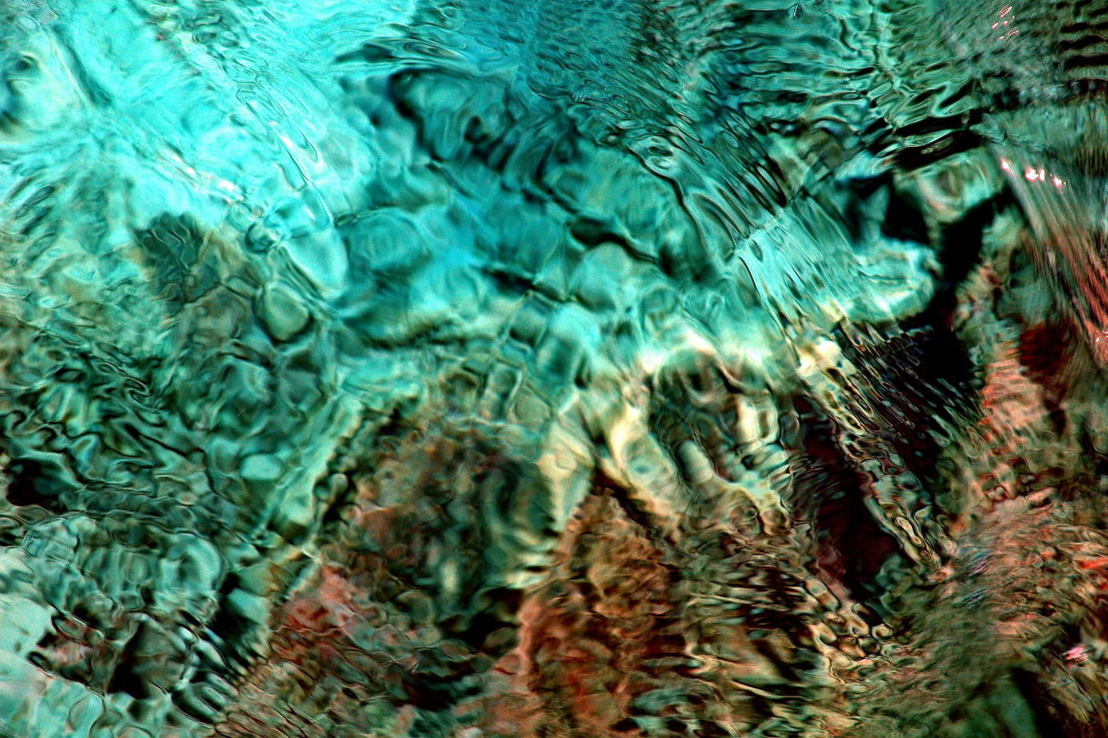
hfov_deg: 13.0
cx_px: 552
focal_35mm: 159
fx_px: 4877
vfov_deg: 8.7
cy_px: 369
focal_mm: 105
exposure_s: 1/100
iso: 200
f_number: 8
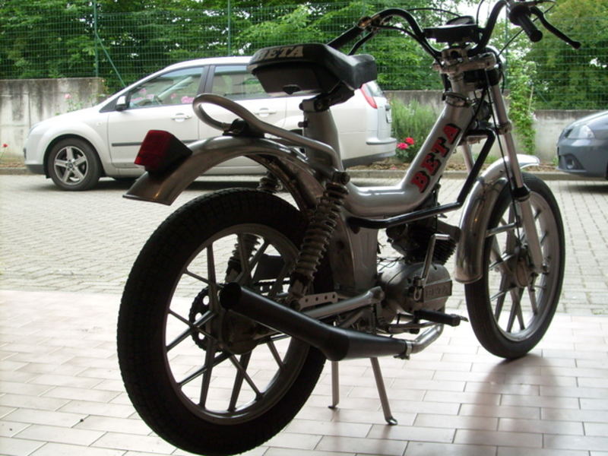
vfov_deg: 28.0
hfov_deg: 36.8
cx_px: 304
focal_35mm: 52
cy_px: 228
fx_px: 913
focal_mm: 8.7
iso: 80
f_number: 3.3
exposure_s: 1/125
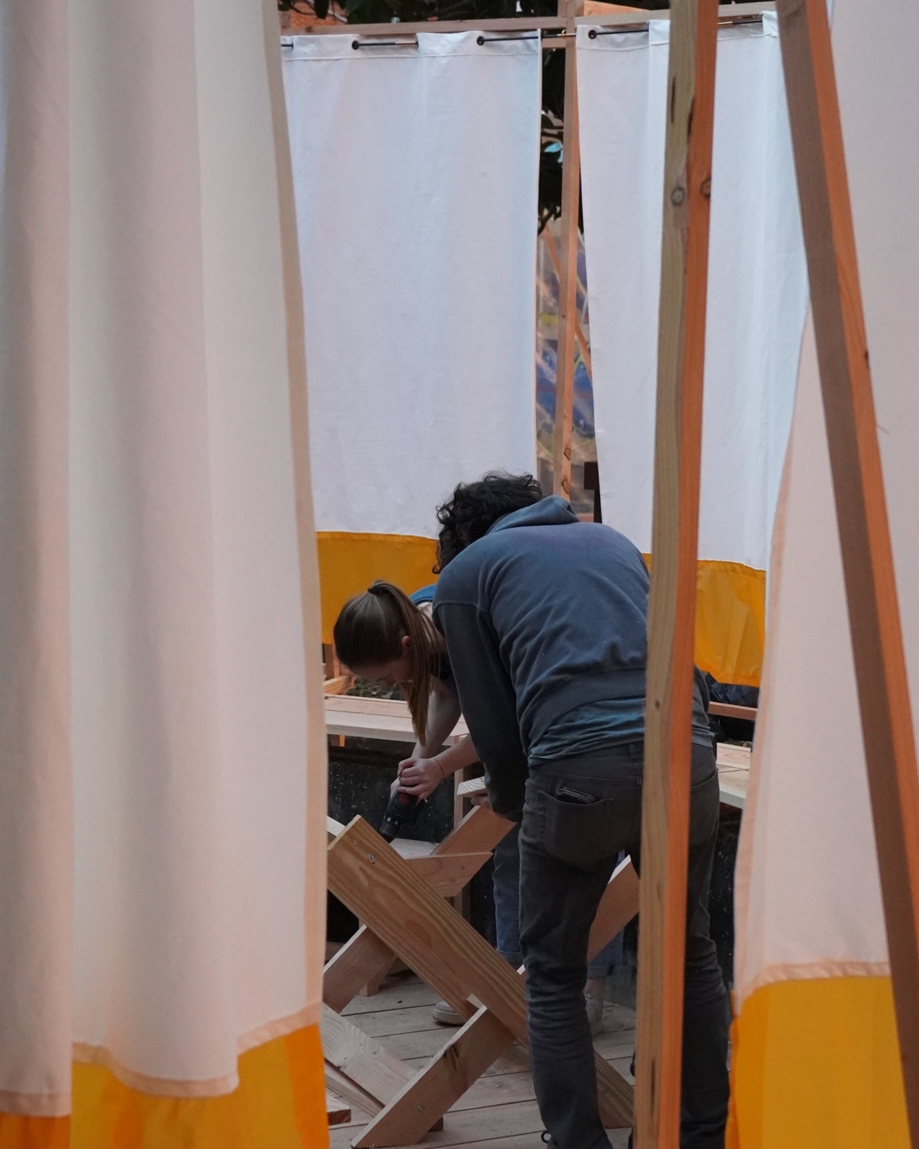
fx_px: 2584
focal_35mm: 76
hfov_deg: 20.2
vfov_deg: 25.0
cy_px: 663
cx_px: 461
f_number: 6.3
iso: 8000
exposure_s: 1/2000
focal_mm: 45
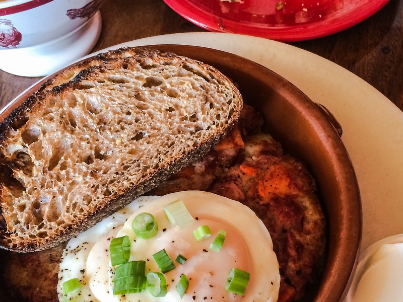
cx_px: 213
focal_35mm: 48
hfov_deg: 39.6
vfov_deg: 29.6
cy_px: 241
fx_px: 559
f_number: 2.2
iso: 50
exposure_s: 1/30
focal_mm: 4.12
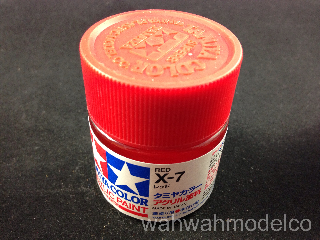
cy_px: 120
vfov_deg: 42.9
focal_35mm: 33
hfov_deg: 55.4
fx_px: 305
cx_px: 160
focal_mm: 4.13
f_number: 2.4
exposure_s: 1/20
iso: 200
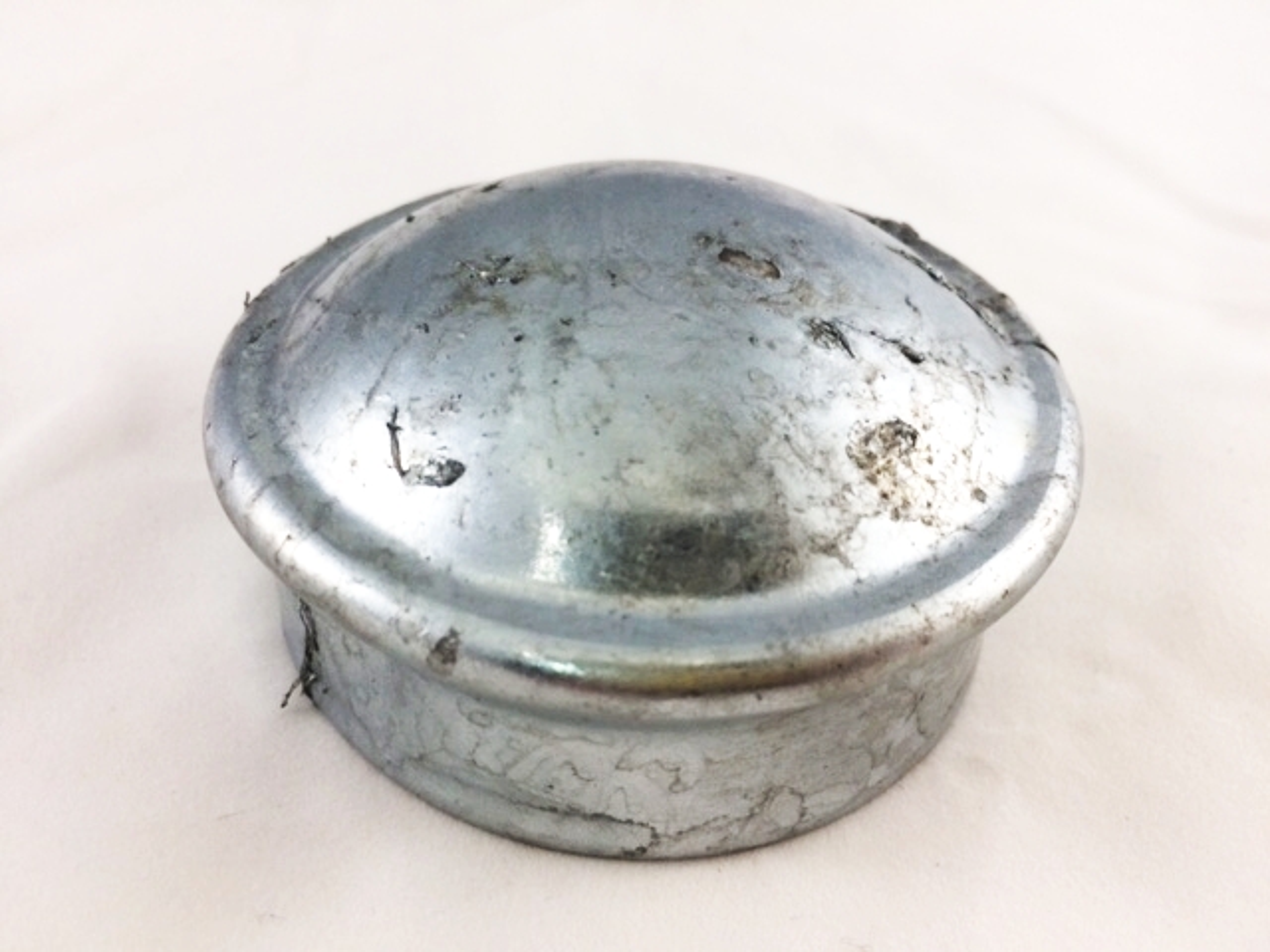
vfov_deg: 48.2
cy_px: 476
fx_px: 1064
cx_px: 635
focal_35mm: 29
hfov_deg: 61.7
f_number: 2.2
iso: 64
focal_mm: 4.15
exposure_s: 1/120
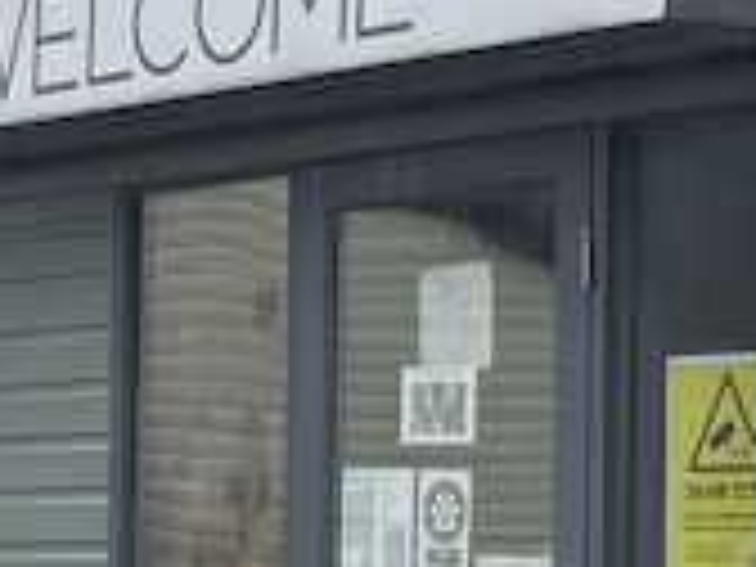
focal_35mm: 186
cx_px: 0
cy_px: 288
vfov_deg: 8.0
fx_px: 4062
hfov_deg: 10.5
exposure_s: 1/643
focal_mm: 4.2
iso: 32
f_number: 1.6
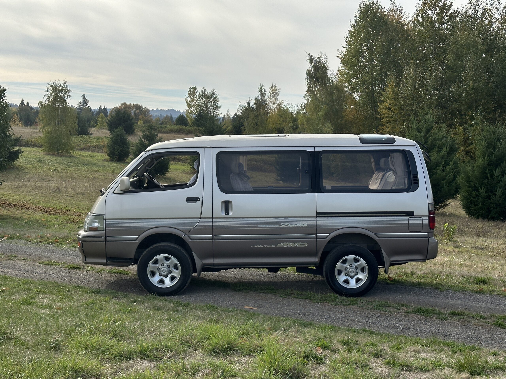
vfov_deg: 30.3
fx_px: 702
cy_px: 190
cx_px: 253
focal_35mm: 48
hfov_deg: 39.7
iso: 64
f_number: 1.78
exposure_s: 1/5882
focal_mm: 6.86
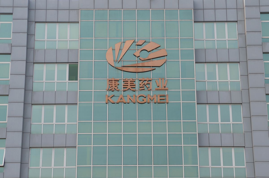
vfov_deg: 16.5
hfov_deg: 24.7
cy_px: 89
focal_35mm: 82
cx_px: 134
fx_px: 615
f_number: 7.1
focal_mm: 55
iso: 320
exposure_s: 1/1000
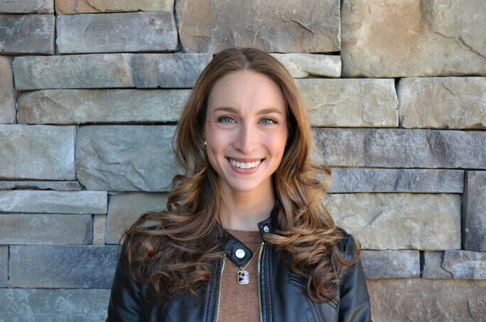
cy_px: 159
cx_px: 243
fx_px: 721
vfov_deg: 25.2
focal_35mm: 54
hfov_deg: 37.3
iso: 400
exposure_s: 1/100
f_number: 5
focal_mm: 35
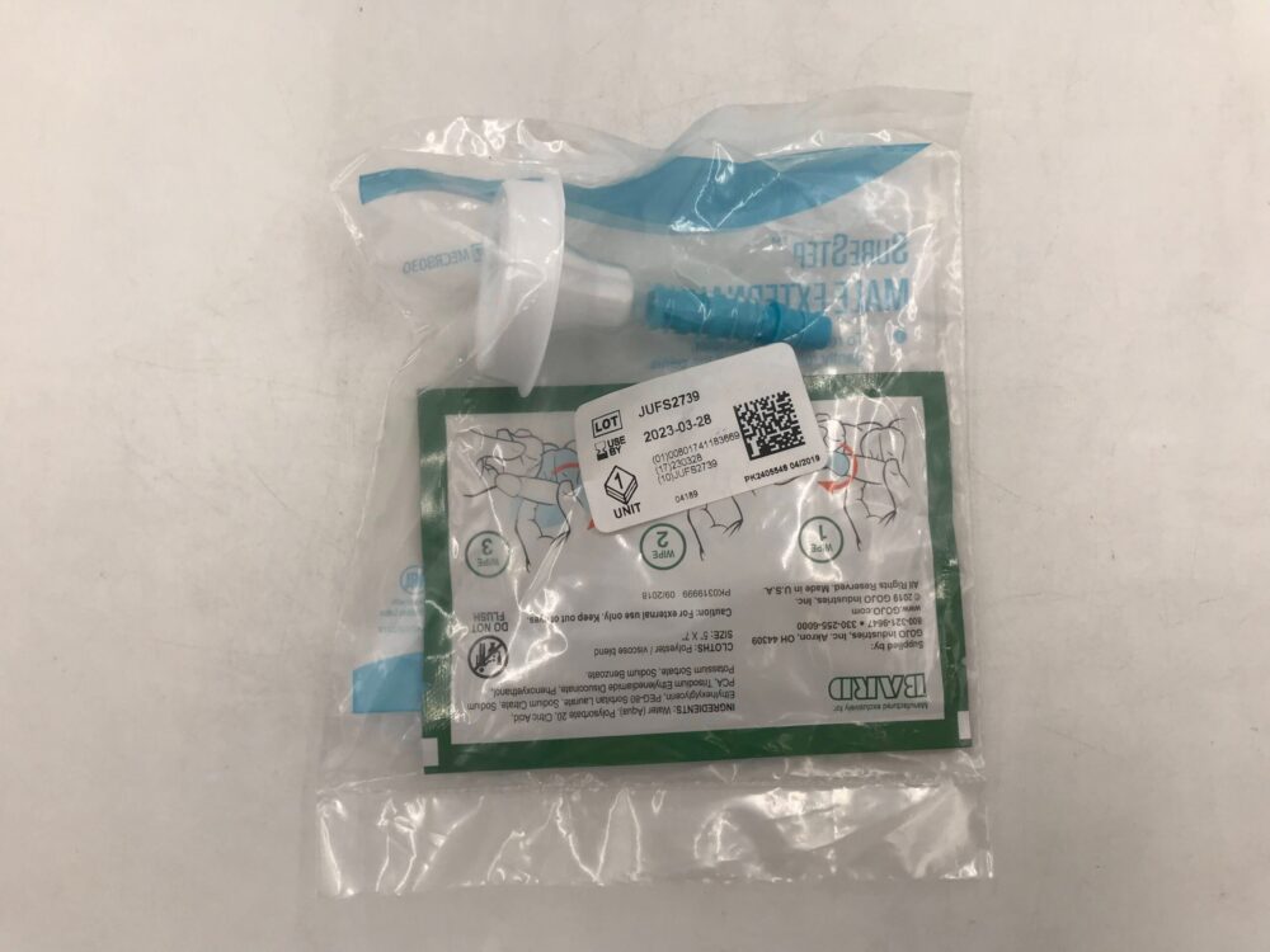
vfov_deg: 49.7
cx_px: 635
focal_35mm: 28
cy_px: 476
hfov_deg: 63.4
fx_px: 1027
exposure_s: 1/248
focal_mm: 3.99
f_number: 1.8
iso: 20
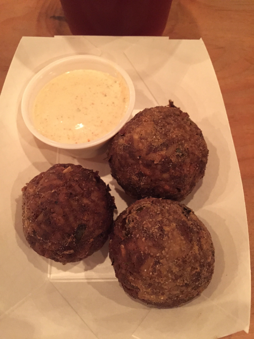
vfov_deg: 61.7
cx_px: 127
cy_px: 170
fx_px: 284
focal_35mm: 29
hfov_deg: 48.2
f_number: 2.2
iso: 1250
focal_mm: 4.15
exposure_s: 1/15
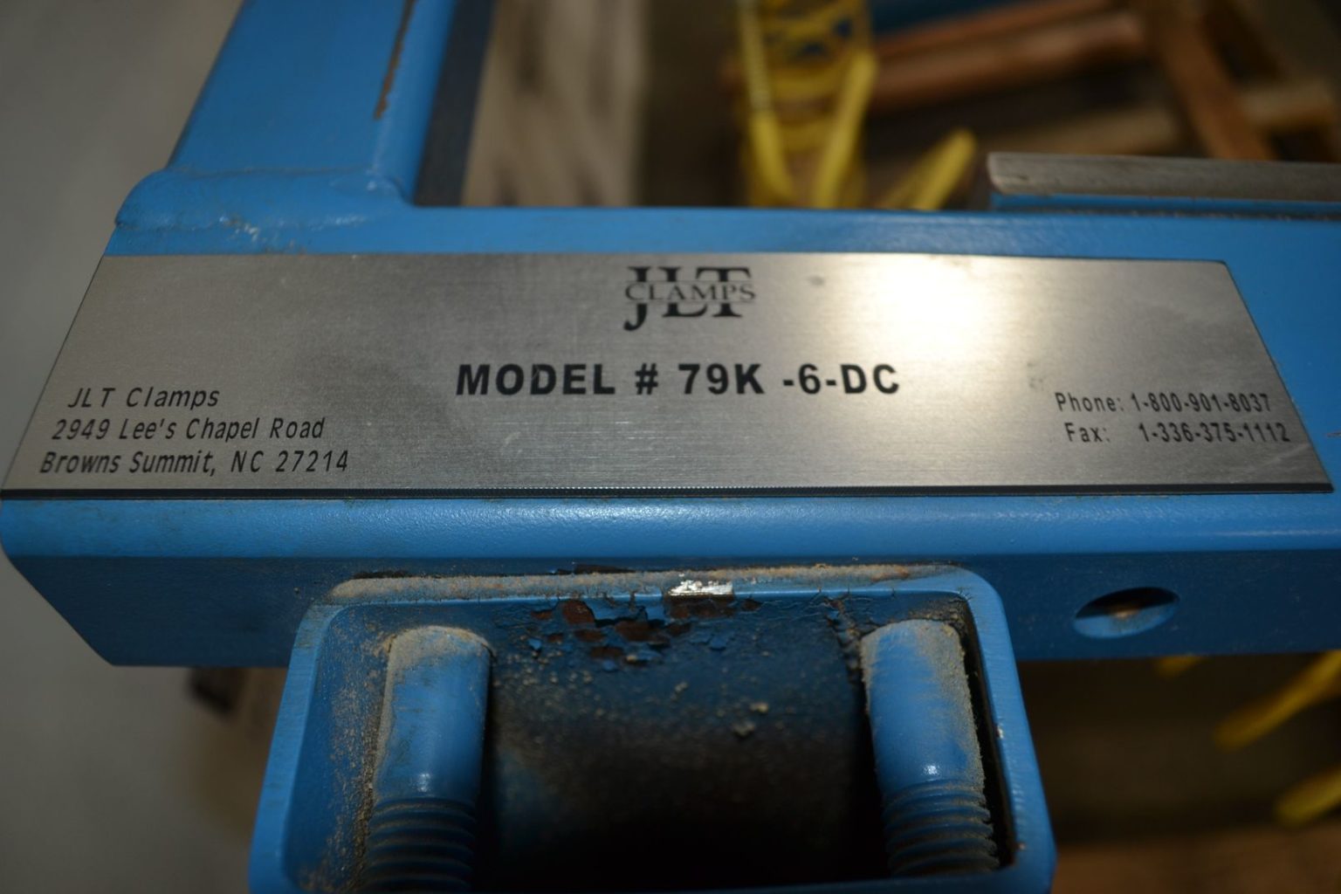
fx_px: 1006
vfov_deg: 47.9
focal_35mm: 27
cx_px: 670
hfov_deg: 67.4
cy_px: 447
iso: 100
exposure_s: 1/60
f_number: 3.5
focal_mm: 18
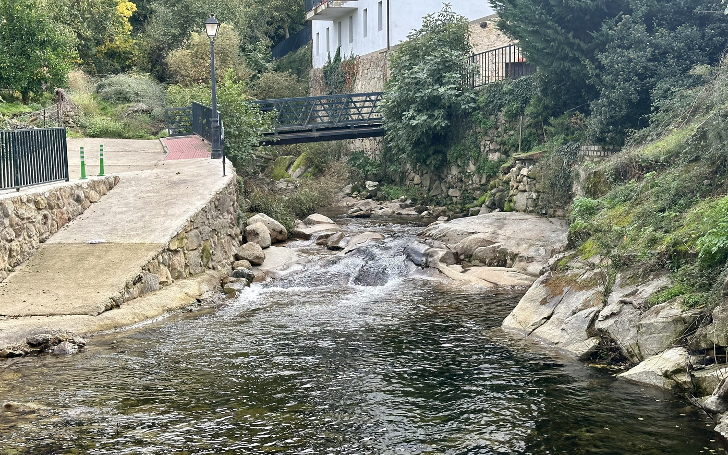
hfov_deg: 39.6
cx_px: 364
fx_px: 1012
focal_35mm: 51
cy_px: 202
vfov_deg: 25.3
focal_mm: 6.86
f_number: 1.78
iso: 64
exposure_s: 1/681
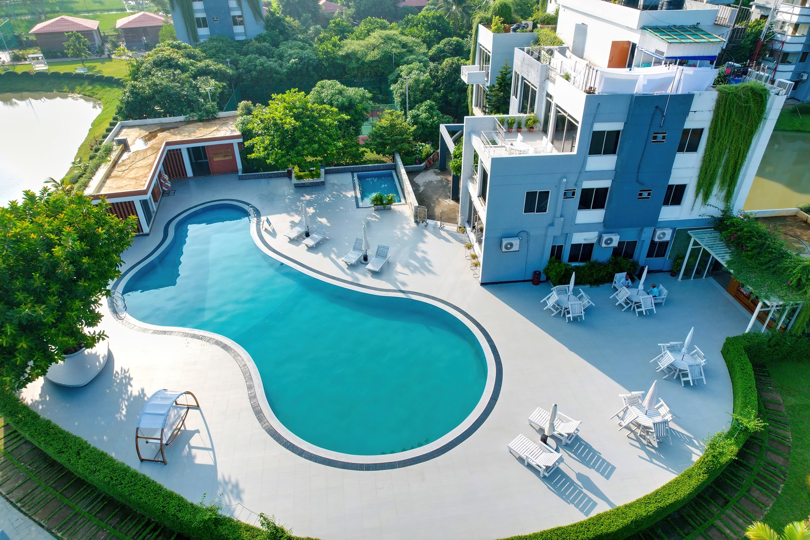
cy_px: 270
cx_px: 405
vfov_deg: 57.2
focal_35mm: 22
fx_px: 495
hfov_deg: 78.6
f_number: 2.8
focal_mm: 8.38
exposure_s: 1/1000
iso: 100
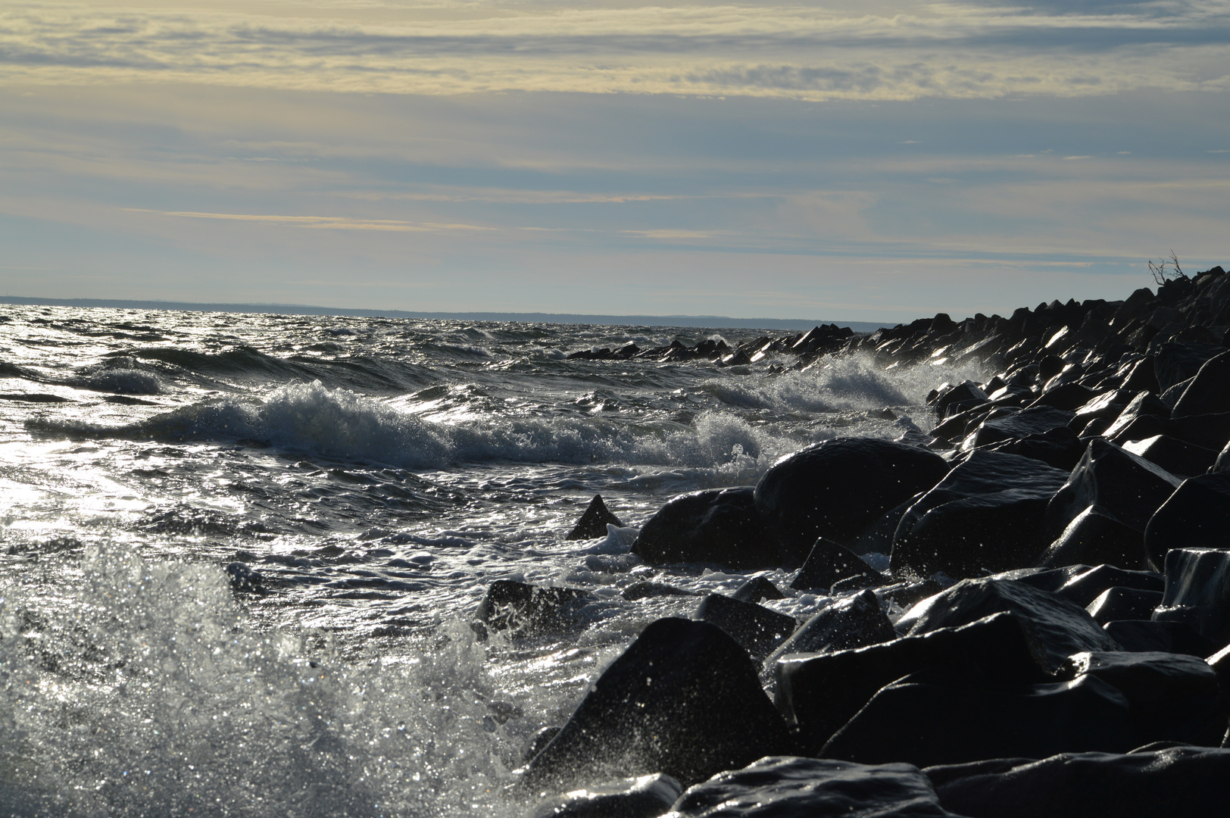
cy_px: 409
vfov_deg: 13.8
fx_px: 3380
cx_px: 615
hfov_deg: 20.6
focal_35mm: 99
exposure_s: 1/1250
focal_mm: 66
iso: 100
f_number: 9
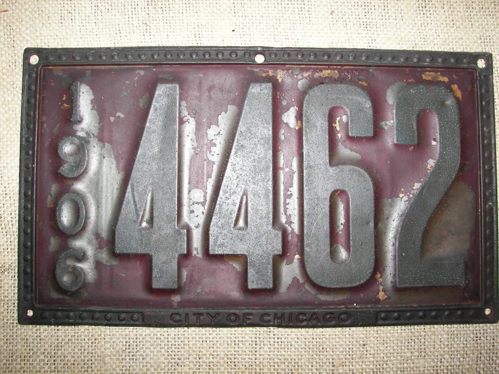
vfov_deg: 39.7
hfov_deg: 51.4
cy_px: 187
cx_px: 250
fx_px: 519
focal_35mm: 36
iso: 100
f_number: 2.8
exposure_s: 1/30
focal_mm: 6
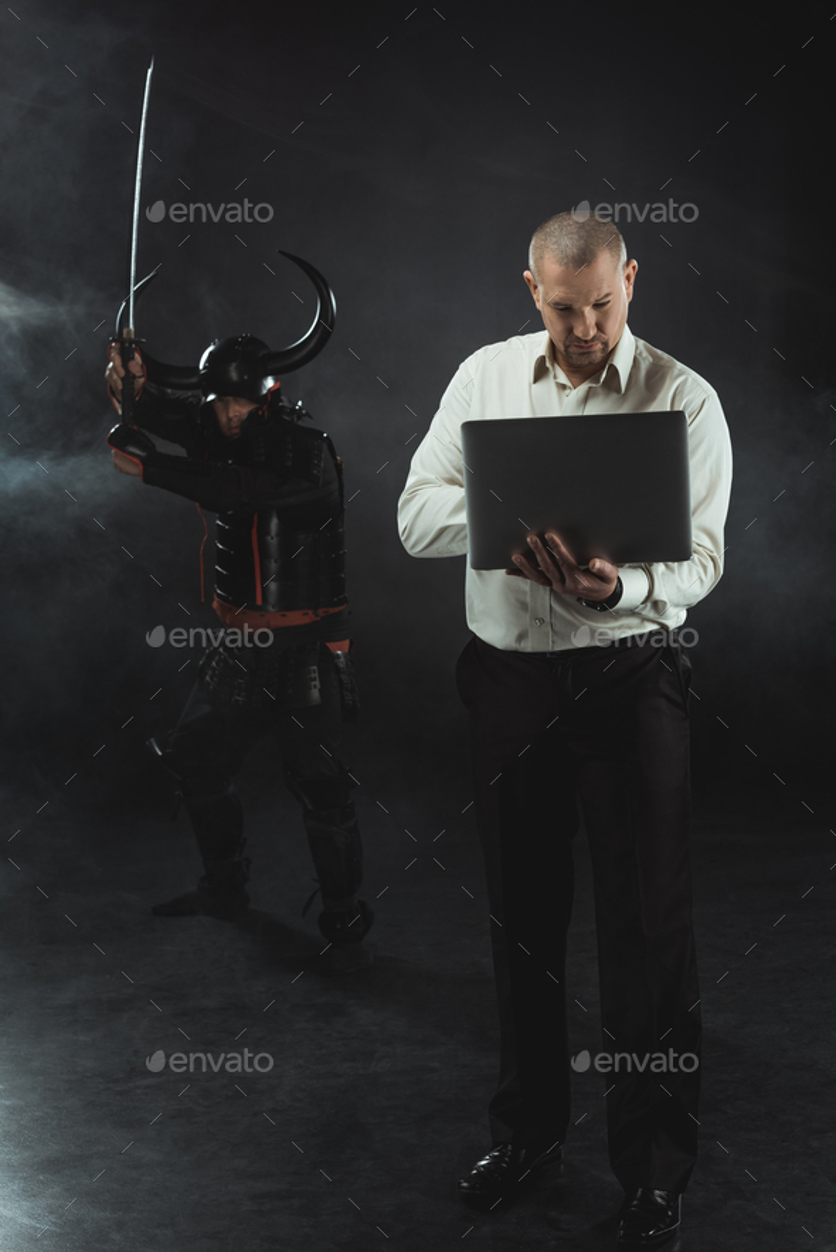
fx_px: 2436
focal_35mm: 70
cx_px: 418
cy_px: 626
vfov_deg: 28.8
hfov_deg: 19.5
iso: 200
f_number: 8
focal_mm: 70
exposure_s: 1/160
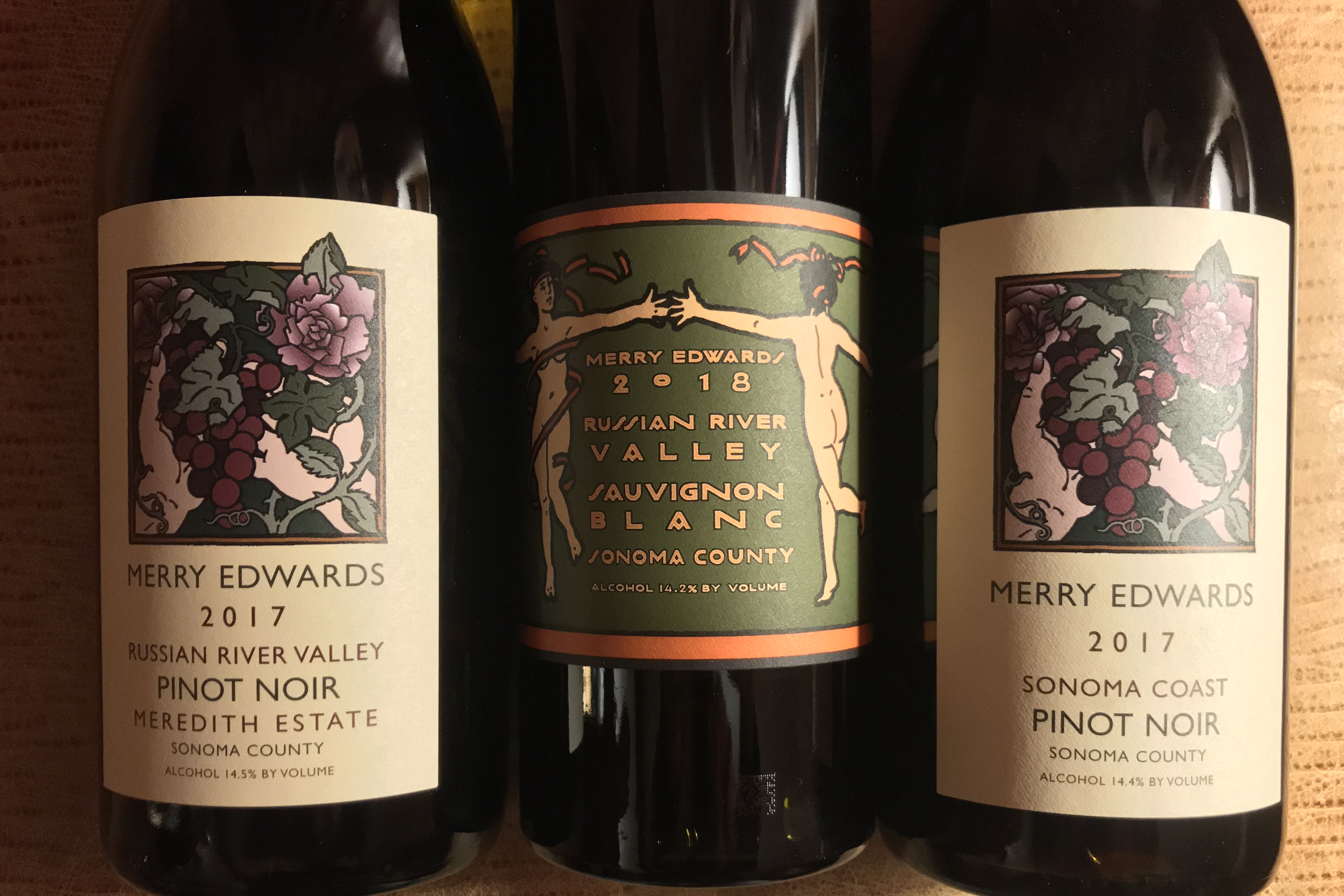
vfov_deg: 43.5
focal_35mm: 30
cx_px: 674
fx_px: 1120
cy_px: 519
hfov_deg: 61.9
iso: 200
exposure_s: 1/30
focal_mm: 3.99
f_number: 1.8
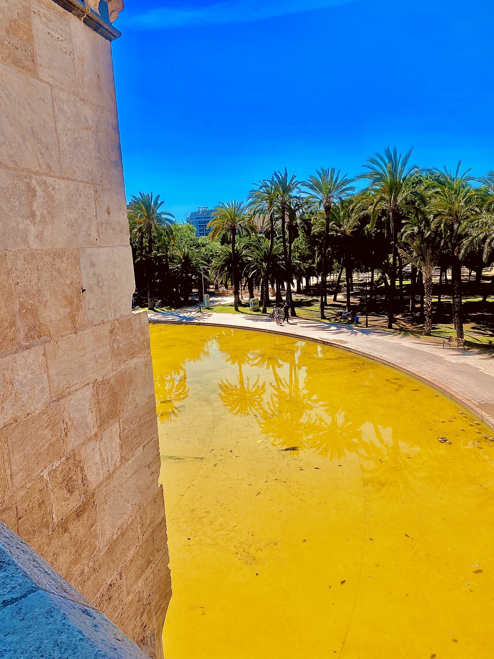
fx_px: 495
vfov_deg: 67.3
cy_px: 330
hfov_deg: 53.1
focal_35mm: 26
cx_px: 247
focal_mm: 4.25
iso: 32
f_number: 1.8
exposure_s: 1/3125
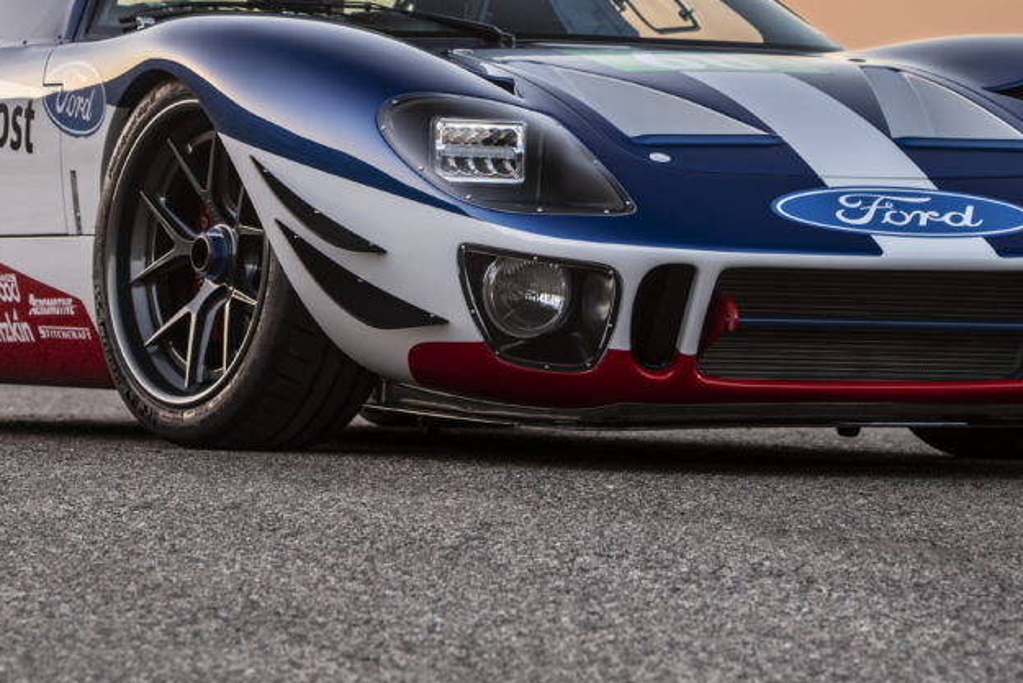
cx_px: 421
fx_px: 6423
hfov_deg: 9.1
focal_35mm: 226
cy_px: -69
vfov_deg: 6.1
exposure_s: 1/20
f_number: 5
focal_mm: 92
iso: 64
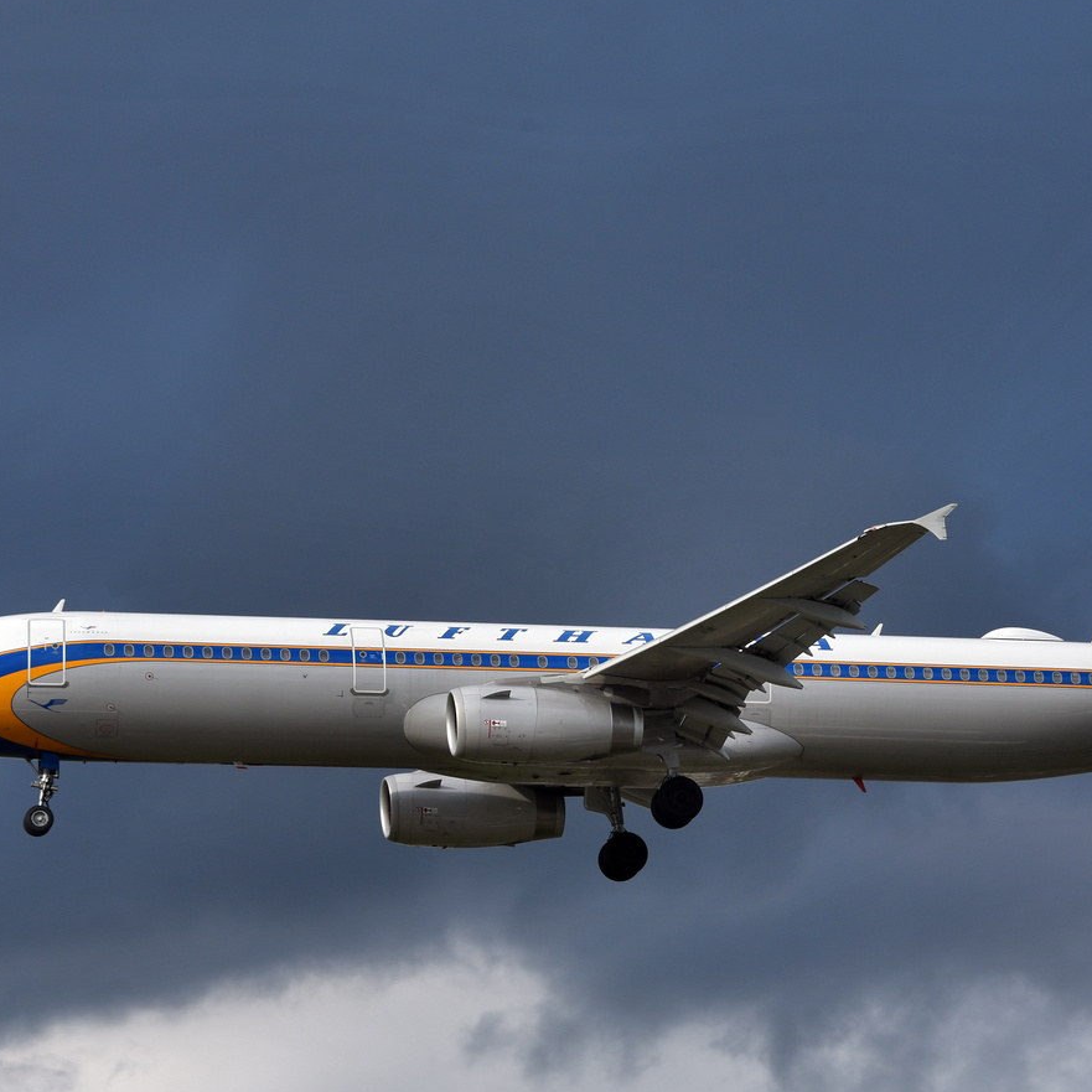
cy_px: 663
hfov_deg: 10.7
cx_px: 637
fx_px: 5853
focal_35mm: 164
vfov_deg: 10.7
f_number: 10
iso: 320
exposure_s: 1/1000
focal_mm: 105
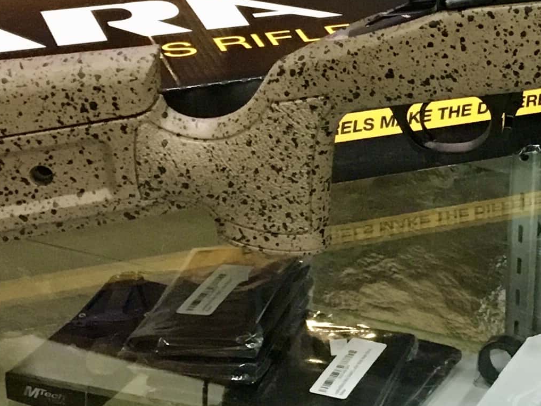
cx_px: 622
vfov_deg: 12.8
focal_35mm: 115
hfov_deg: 16.5
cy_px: 83
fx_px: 1798
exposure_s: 1/24
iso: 200
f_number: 2.2
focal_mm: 4.15
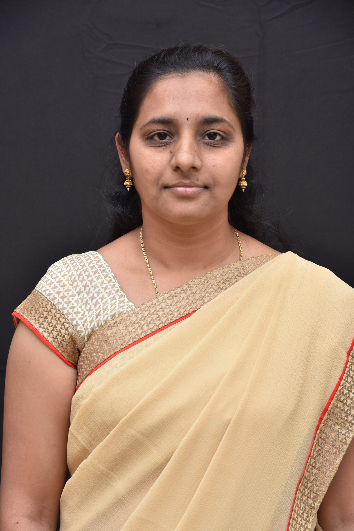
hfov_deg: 13.1
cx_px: 177
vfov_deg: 19.4
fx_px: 1547
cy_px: 266
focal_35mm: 105
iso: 800
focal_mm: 105
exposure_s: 1/180
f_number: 8
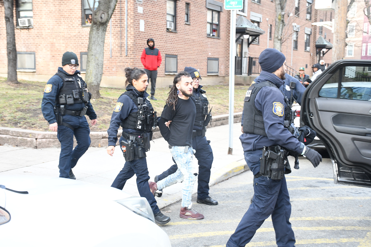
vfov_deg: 26.5
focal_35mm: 51
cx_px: 186
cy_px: 124
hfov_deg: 38.9
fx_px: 526
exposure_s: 1/200
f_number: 7.1
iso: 800
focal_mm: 34
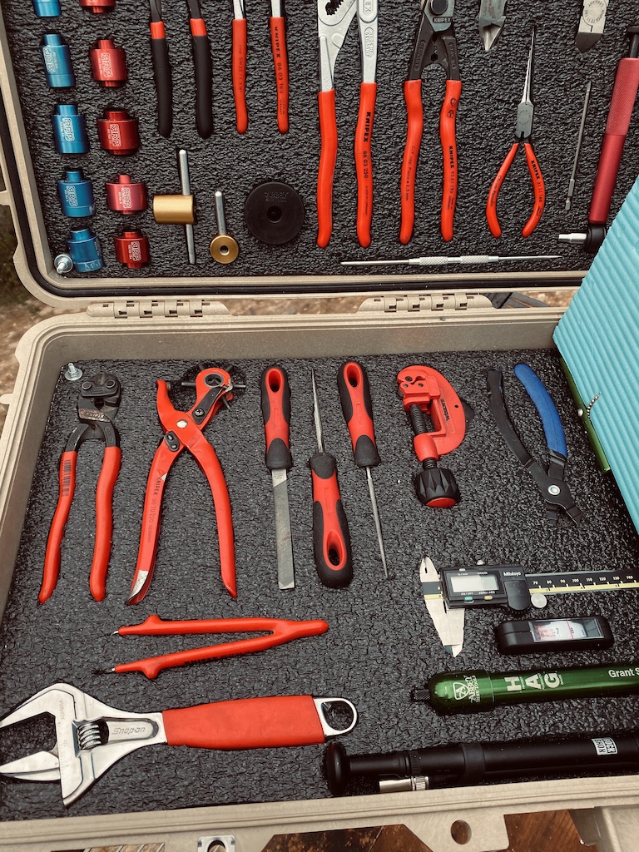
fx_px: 640
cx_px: 320
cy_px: 426
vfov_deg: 67.3
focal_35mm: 26
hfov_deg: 53.1
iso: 64
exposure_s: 1/121
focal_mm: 4.25
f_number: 1.8
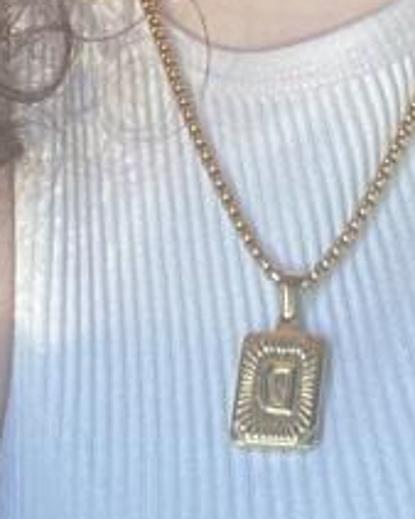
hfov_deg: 10.3
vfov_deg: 10.9
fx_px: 2301
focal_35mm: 150
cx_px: 312
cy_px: -713
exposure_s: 1/94
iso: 100
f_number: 2.2
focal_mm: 2.71
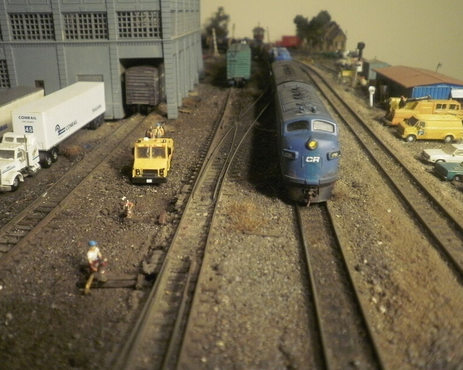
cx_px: 230
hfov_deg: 54.2
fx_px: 452
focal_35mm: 33
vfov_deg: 44.5
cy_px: 183
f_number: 2.9
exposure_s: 1/200
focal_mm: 5.45
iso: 400
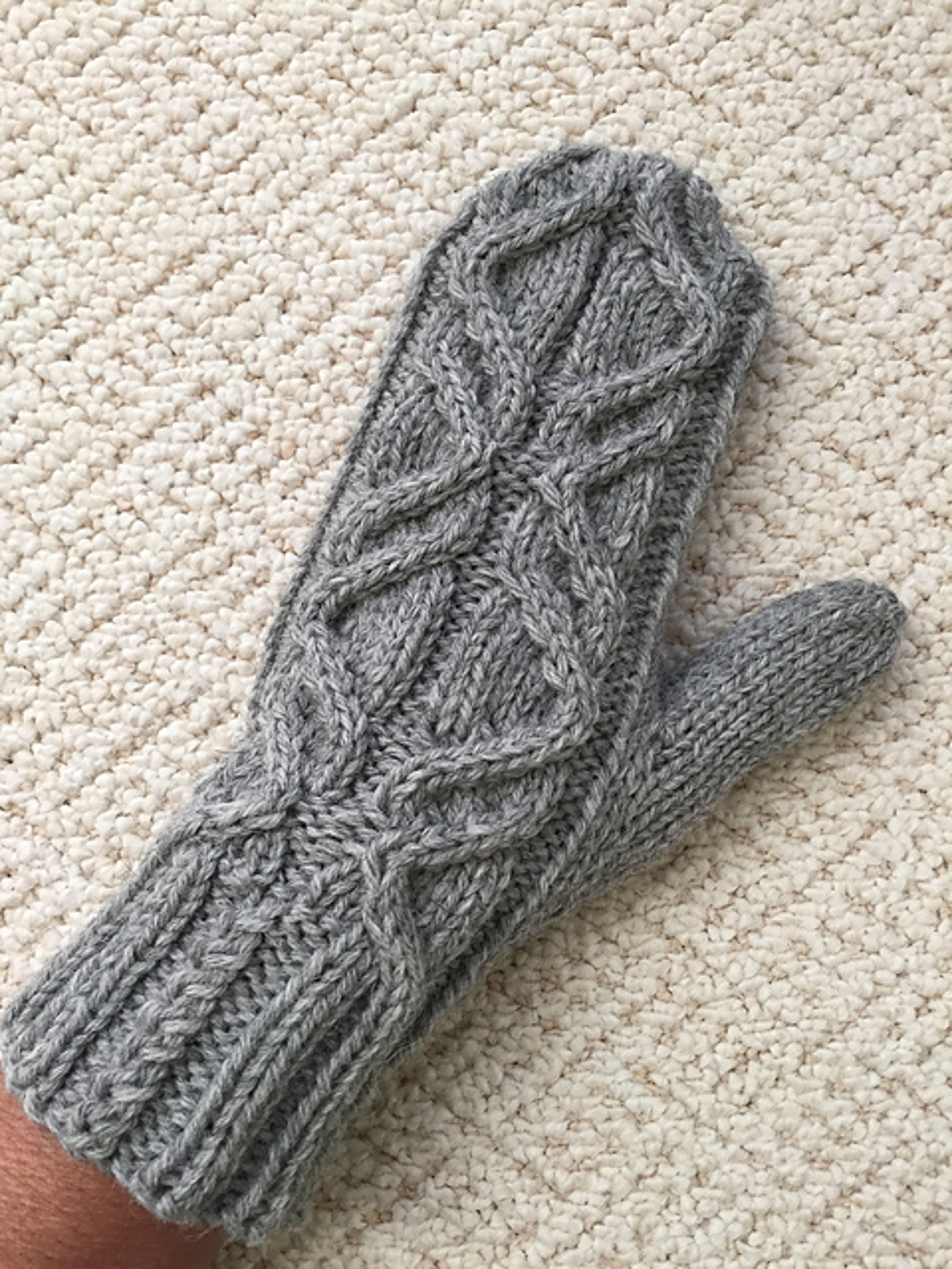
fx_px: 1063
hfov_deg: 48.2
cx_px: 476
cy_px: 634
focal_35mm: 29
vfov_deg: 61.7
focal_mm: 4.15
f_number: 2.2
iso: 40
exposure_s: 1/30
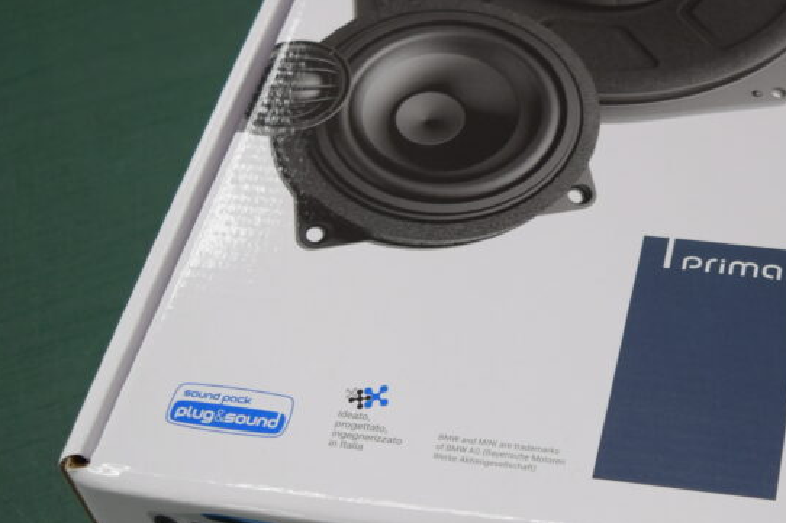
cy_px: 210
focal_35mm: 78
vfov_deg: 17.5
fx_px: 1702
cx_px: 711
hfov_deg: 25.2
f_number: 3.8
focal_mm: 22
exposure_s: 1/160
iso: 250
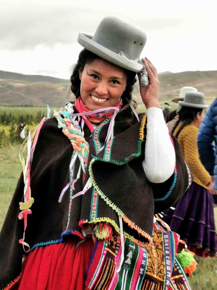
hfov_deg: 14.0
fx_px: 886
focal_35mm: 106
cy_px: 145
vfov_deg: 18.5
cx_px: 108
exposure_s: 1/323
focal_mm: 5.56
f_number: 1.6
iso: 50
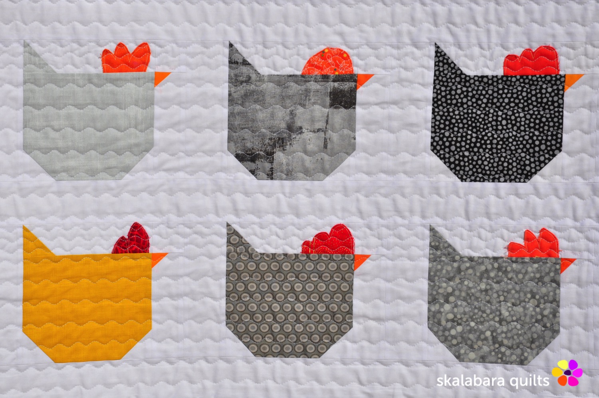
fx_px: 1795
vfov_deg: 12.7
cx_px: 300
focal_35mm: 108
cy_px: 199
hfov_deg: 18.9
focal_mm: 72
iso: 200
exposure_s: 1/640
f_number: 13
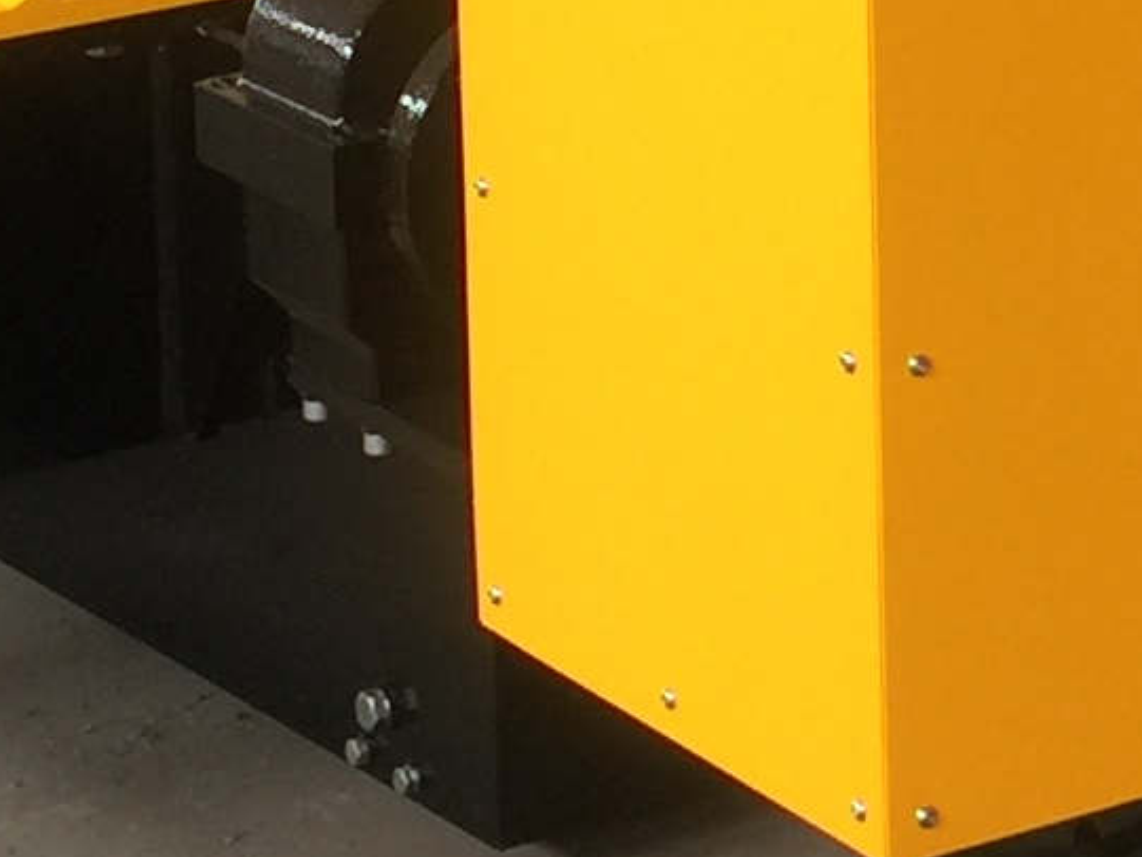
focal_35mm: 175
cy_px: -428
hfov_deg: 11.1
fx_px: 5775
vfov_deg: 8.3
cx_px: 1239
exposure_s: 1/33
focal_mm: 4.15
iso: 32
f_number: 2.2
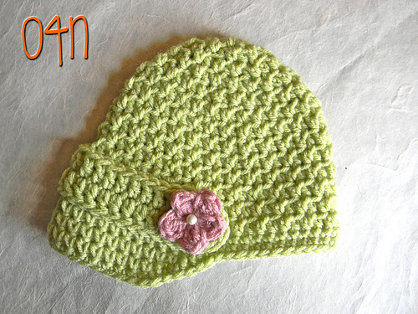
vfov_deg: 39.7
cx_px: 209
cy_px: 157
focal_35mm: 36
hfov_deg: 51.4
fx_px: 435
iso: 80
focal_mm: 6.4
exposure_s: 1/88.1
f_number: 3.7
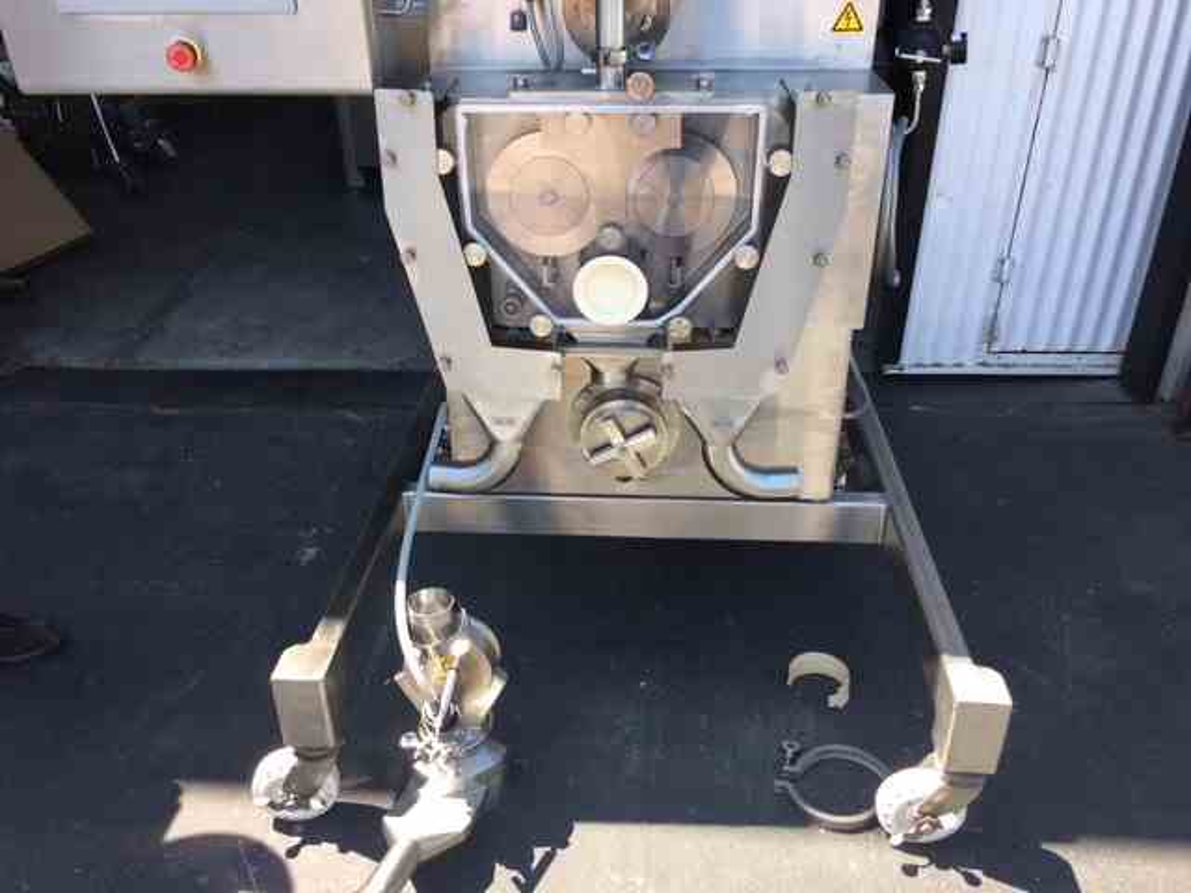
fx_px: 998
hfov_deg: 61.7
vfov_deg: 48.2
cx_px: 596
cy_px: 446
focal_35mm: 29
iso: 25
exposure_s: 1/228
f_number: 2.2
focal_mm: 4.15
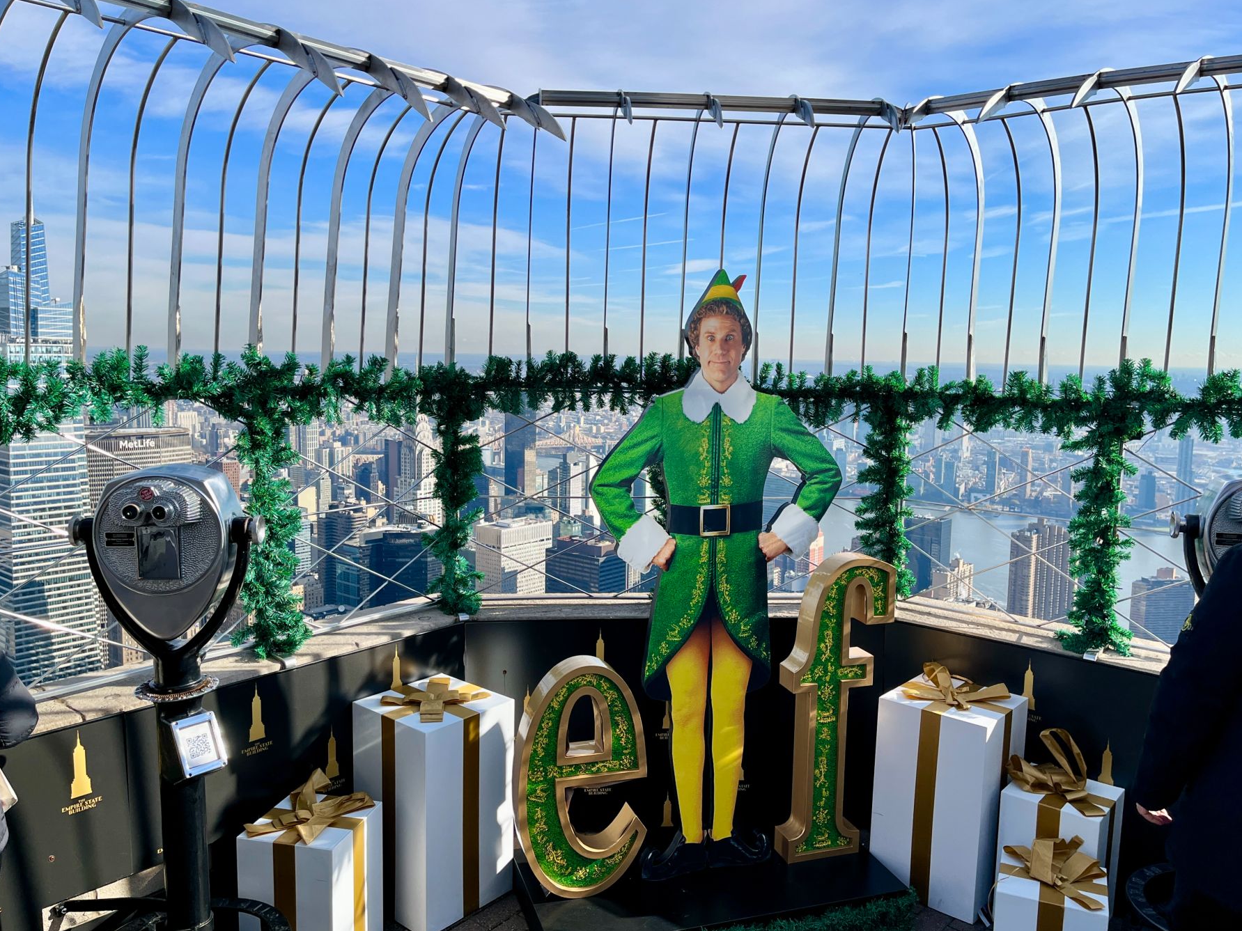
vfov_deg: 49.7
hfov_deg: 63.4
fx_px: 1005
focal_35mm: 28
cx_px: 630
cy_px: 466
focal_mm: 5.1
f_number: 1.6
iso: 50
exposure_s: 1/3215
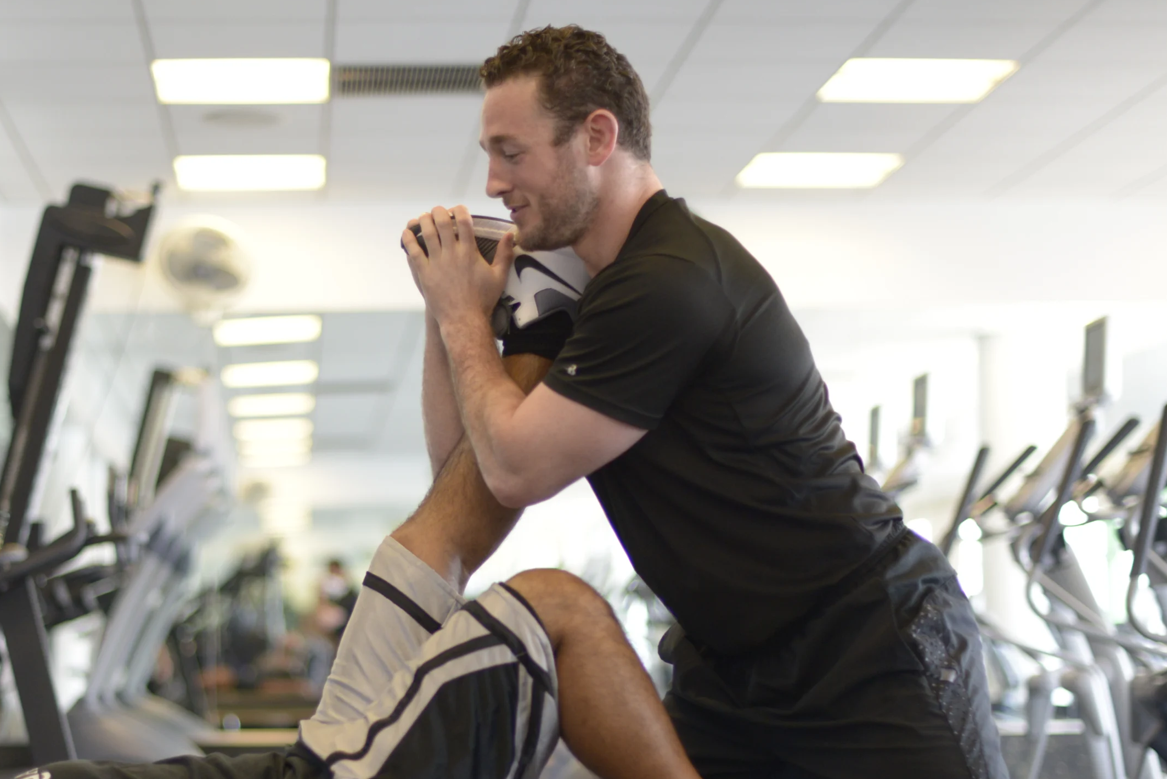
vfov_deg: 17.2
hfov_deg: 25.6
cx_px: 437
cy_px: 568
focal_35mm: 79
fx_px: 2561
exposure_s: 1/640
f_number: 1.6
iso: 1000
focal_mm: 50
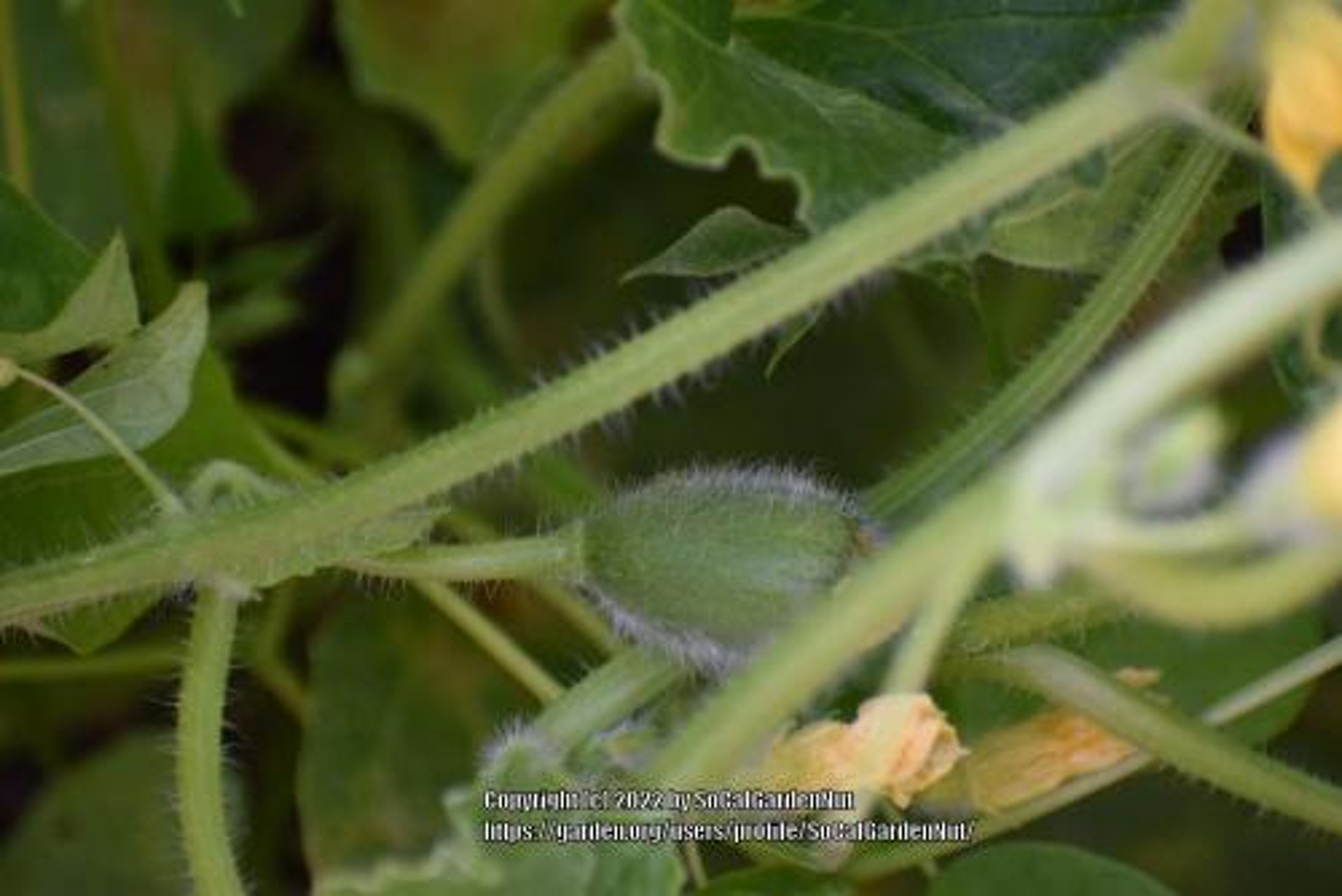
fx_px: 12308
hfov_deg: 6.2
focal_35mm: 330
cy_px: 448
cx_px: 671
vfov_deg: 4.2
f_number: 5.6
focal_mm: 220
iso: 1000
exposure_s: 1/500
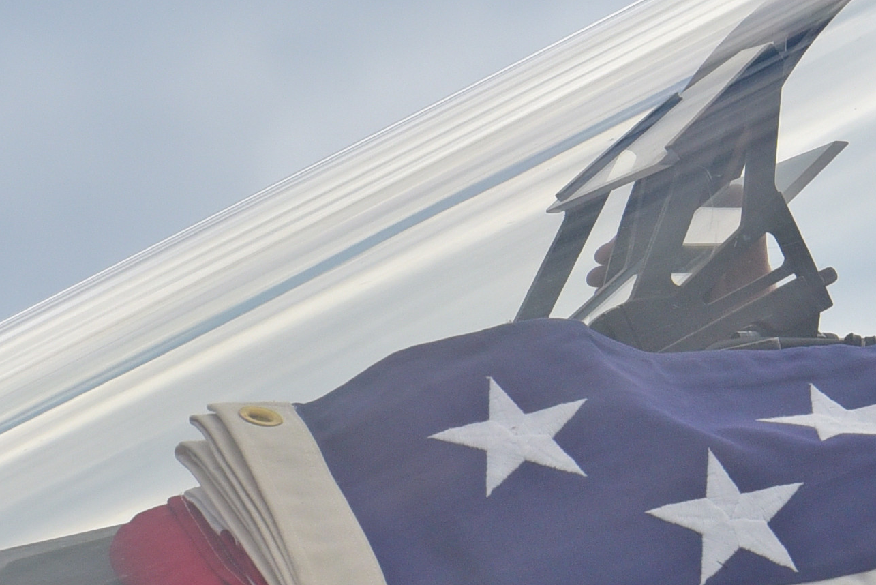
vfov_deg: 1.5
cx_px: 1532
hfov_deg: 2.2
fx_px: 22785
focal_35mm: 936
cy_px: 363
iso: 320
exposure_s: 1/800
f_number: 10
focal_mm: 200
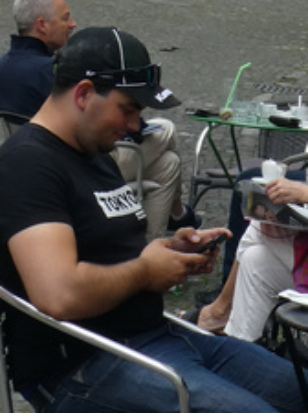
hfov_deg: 6.5
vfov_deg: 8.7
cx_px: 438
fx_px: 2689
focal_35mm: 226
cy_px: 42
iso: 80
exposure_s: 1/125
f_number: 4
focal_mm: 8.4
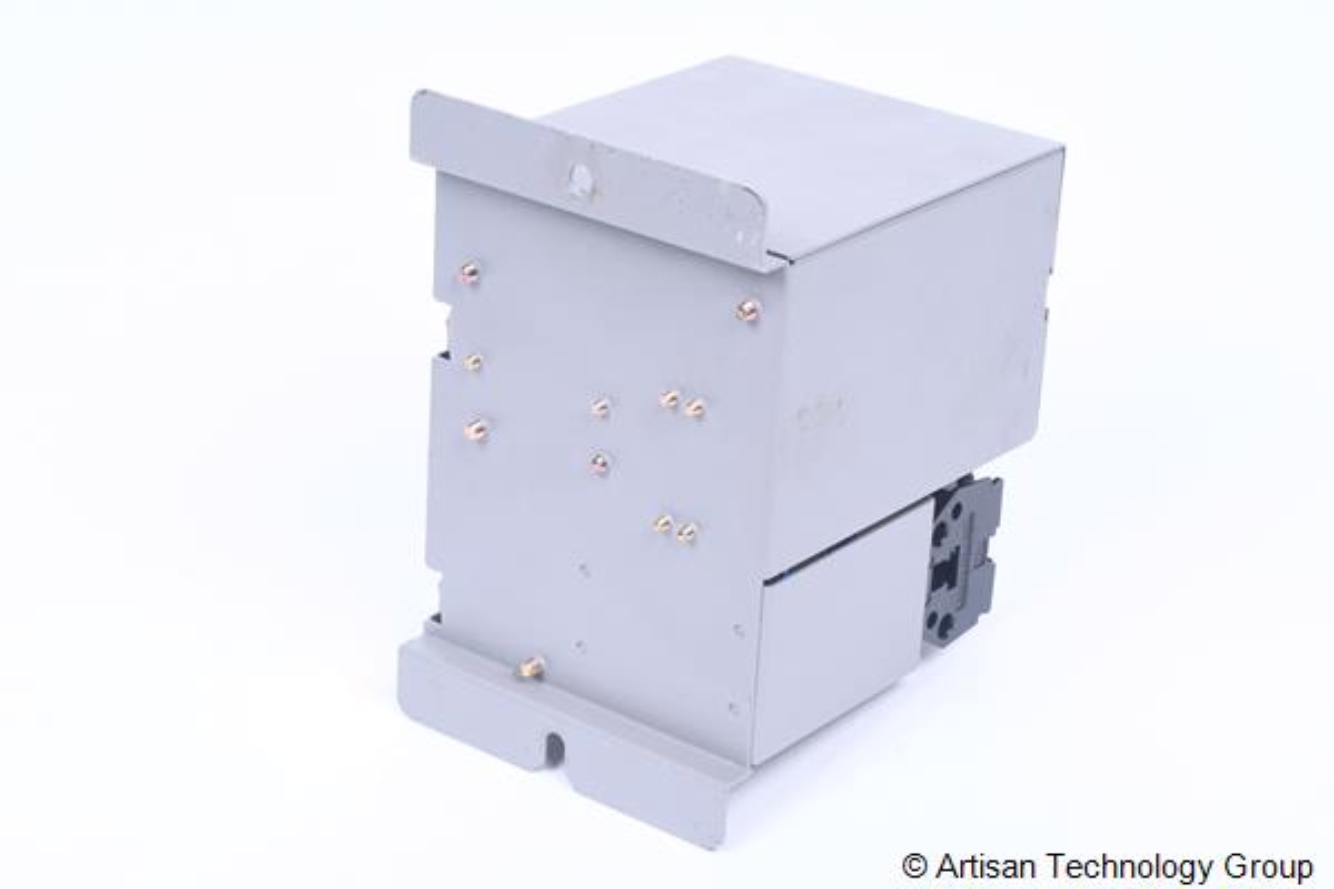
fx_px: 2223
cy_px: 444
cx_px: 667
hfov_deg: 33.4
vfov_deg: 22.6
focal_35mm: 60
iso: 200
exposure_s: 1/200
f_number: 13
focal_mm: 40
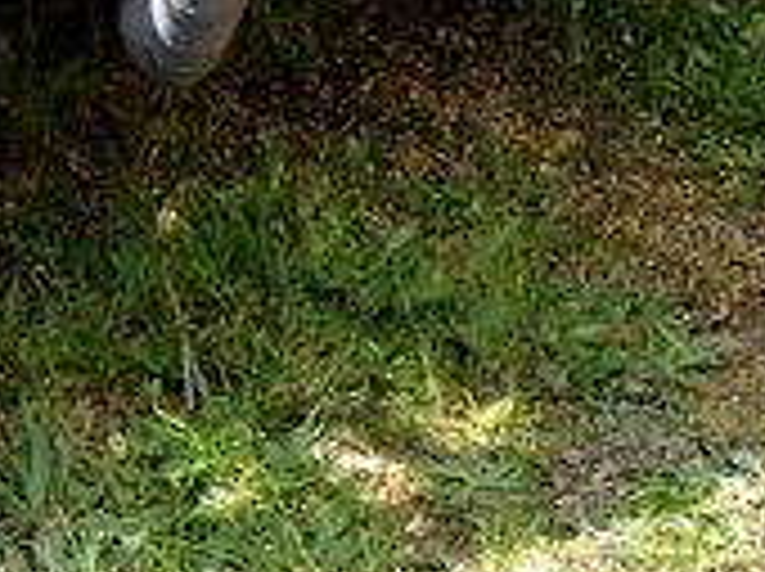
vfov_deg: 7.7
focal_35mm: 187
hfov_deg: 10.5
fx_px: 4127
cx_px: -90
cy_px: -441
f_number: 2
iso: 80
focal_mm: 6
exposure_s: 1/500
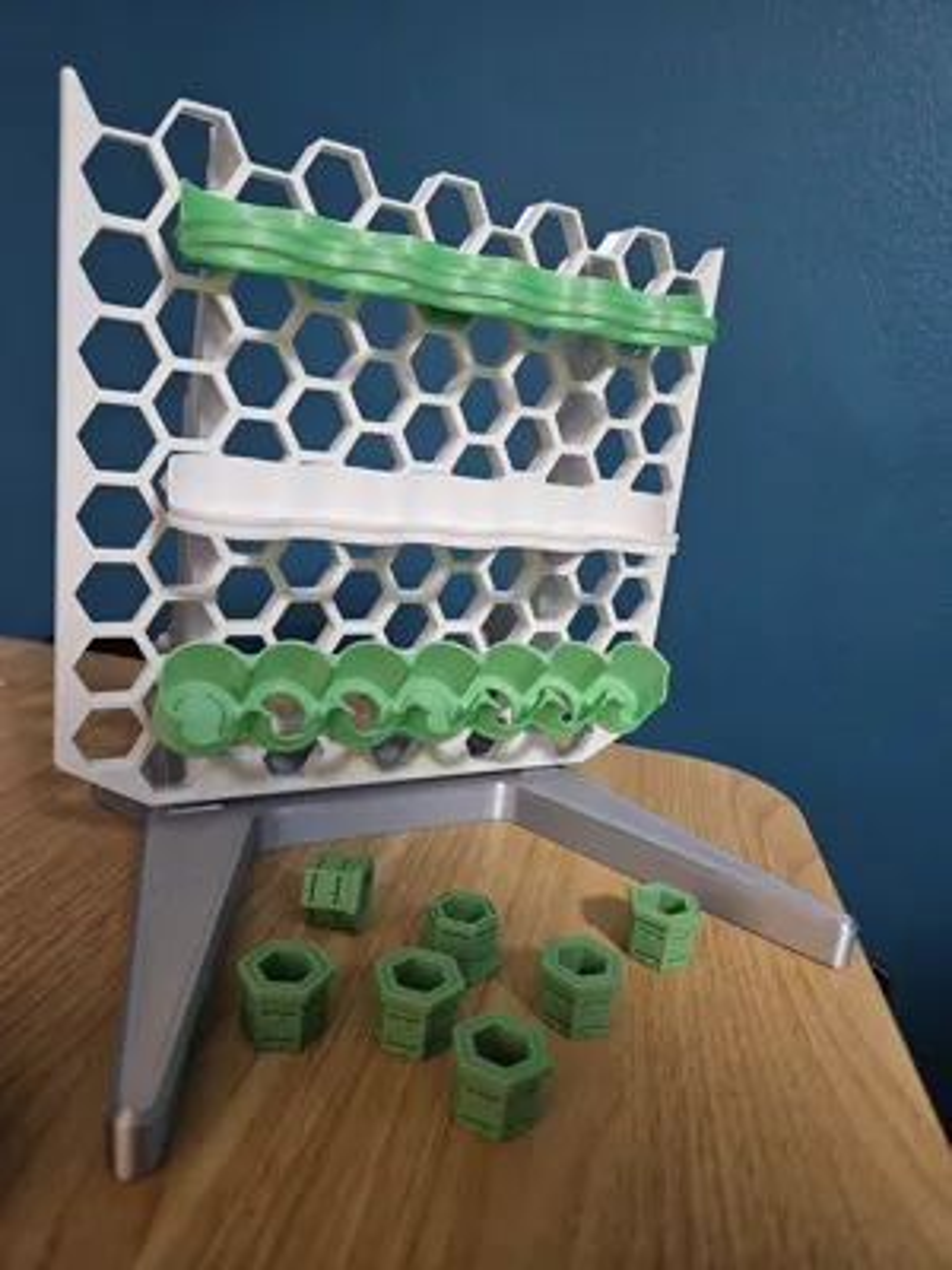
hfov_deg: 58.9
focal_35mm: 23
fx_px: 843
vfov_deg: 73.9
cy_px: 635
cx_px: 476
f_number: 1.8
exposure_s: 1/33
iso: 500
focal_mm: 5.4
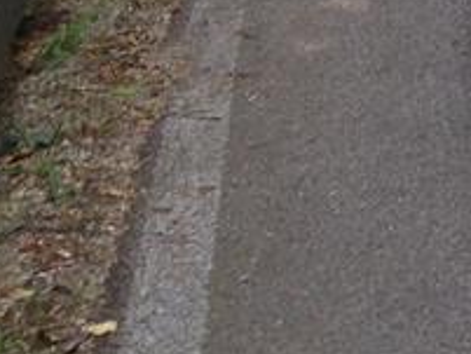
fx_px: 2287
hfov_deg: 10.3
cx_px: 1111
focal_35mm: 168
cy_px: -202
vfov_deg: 8.6
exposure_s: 1/120
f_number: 2.4
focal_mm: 4.12
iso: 80
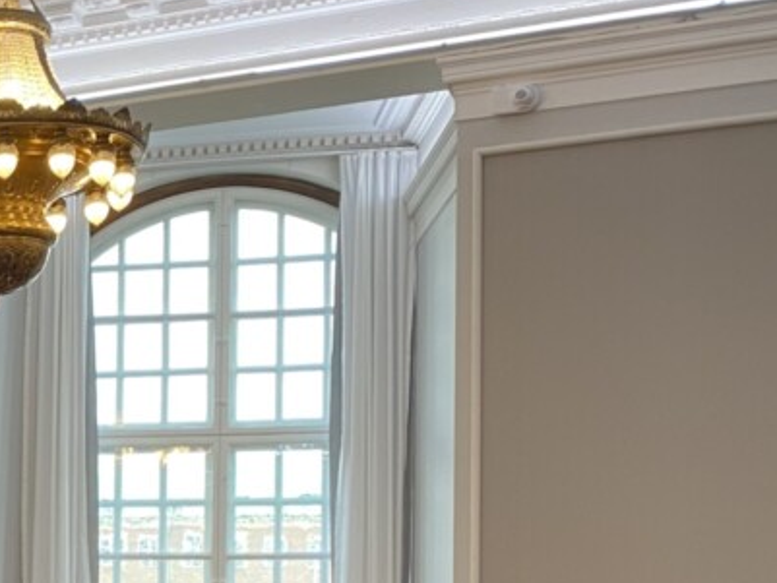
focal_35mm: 83
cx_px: -384
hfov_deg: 20.3
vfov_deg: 17.2
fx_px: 1864
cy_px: 657
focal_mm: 4.25
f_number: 1.8
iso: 64
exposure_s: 1/50
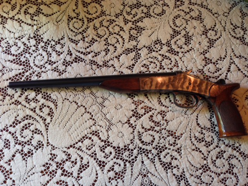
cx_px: 124
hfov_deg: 55.4
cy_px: 93
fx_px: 236
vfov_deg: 42.9
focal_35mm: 33
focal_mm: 4.12
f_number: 2.4
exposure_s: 1/20
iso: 64
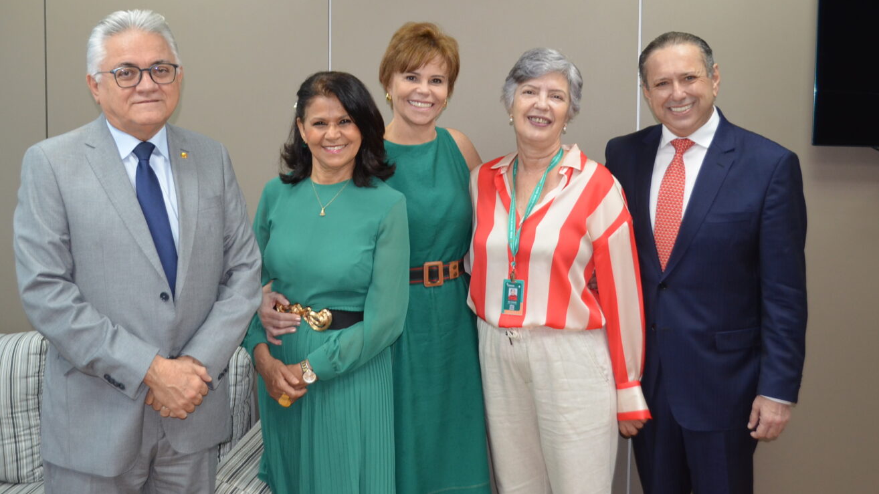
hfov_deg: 46.3
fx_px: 1025
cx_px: 385
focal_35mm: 44
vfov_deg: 27.0
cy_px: 178
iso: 720
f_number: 4
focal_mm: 24
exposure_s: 1/60
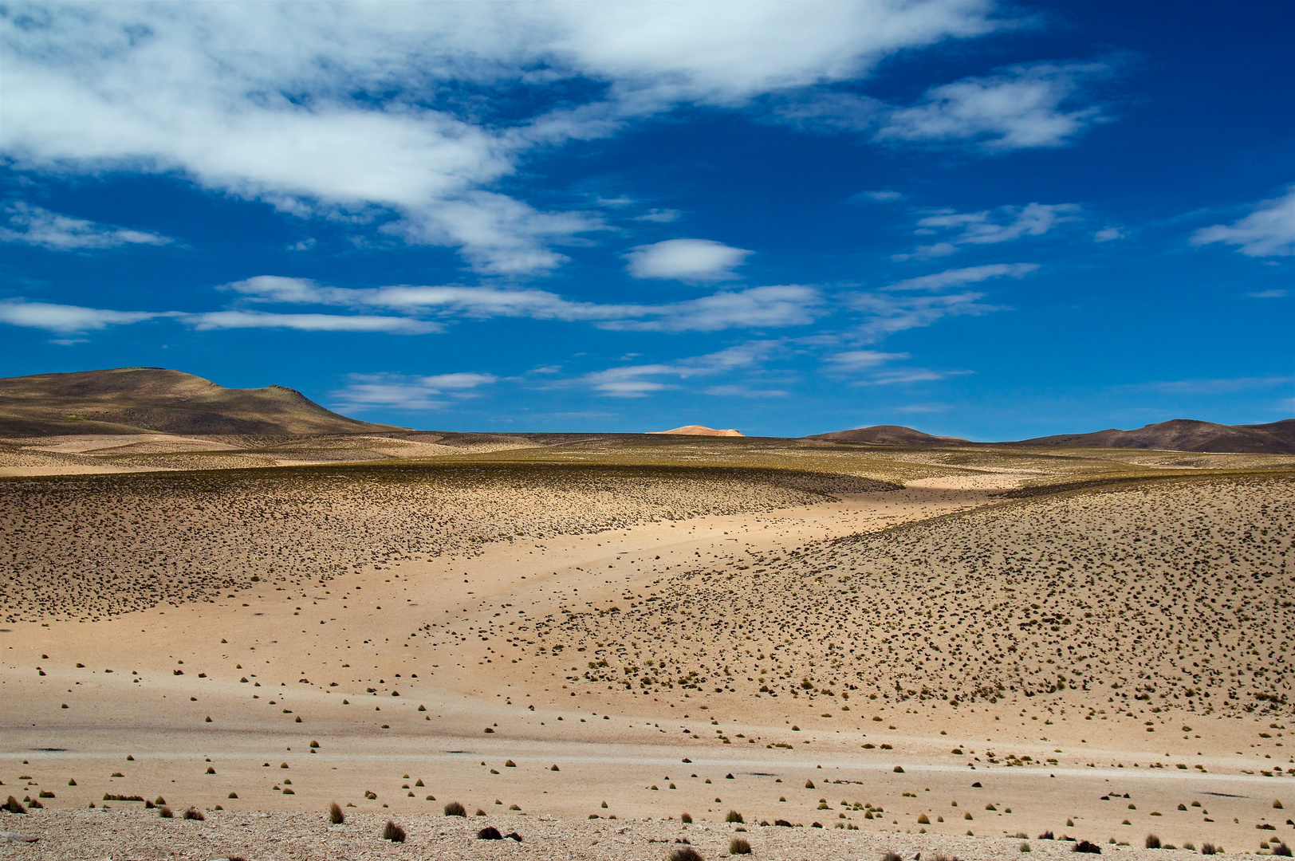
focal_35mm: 43
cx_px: 648
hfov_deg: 45.5
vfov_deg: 31.1
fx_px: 1546
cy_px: 430
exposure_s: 1/320
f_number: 9
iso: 400
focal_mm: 29
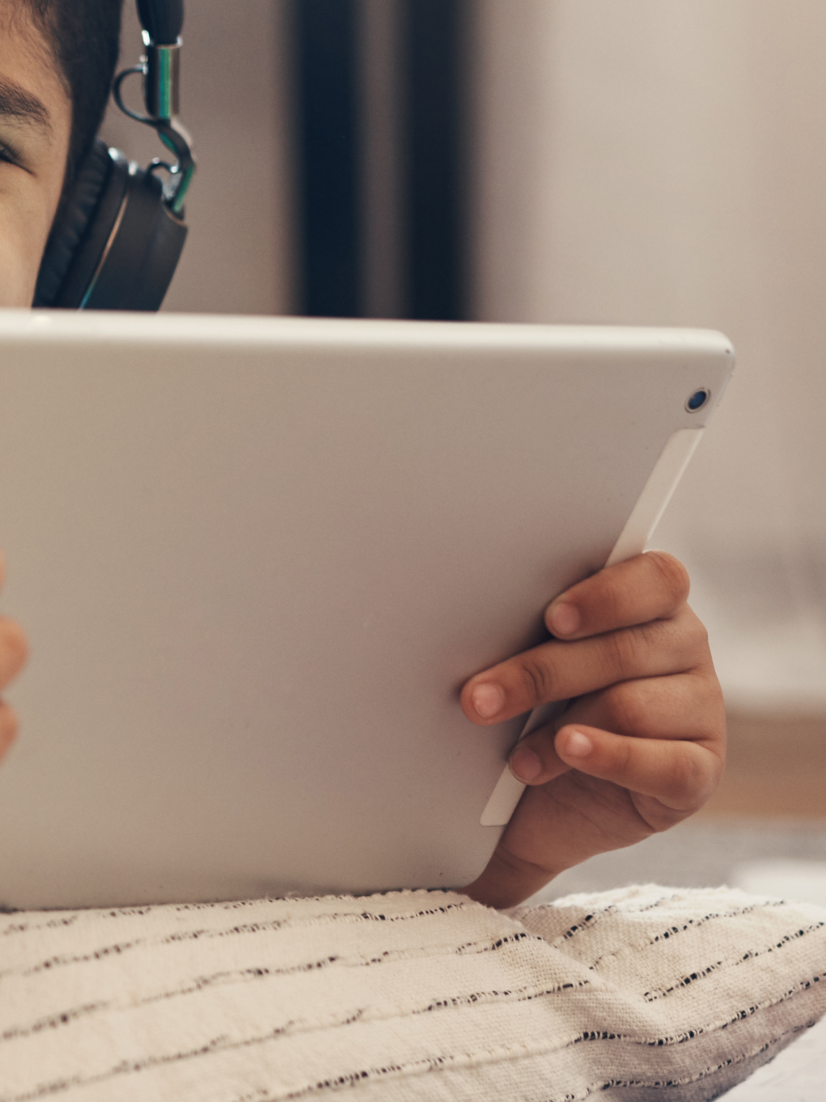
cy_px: 436
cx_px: -670
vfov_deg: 13.7
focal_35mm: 144
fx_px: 4582
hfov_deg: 9.8
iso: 400
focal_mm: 50
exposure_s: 1/125
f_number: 2.2
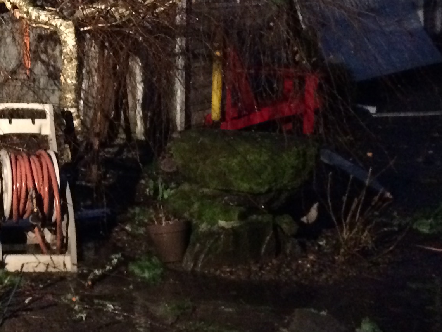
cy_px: -38
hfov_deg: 22.0
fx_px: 1060
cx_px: -72
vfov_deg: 17.2
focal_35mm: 83
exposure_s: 1/15
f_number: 2.2
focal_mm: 4.15
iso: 400
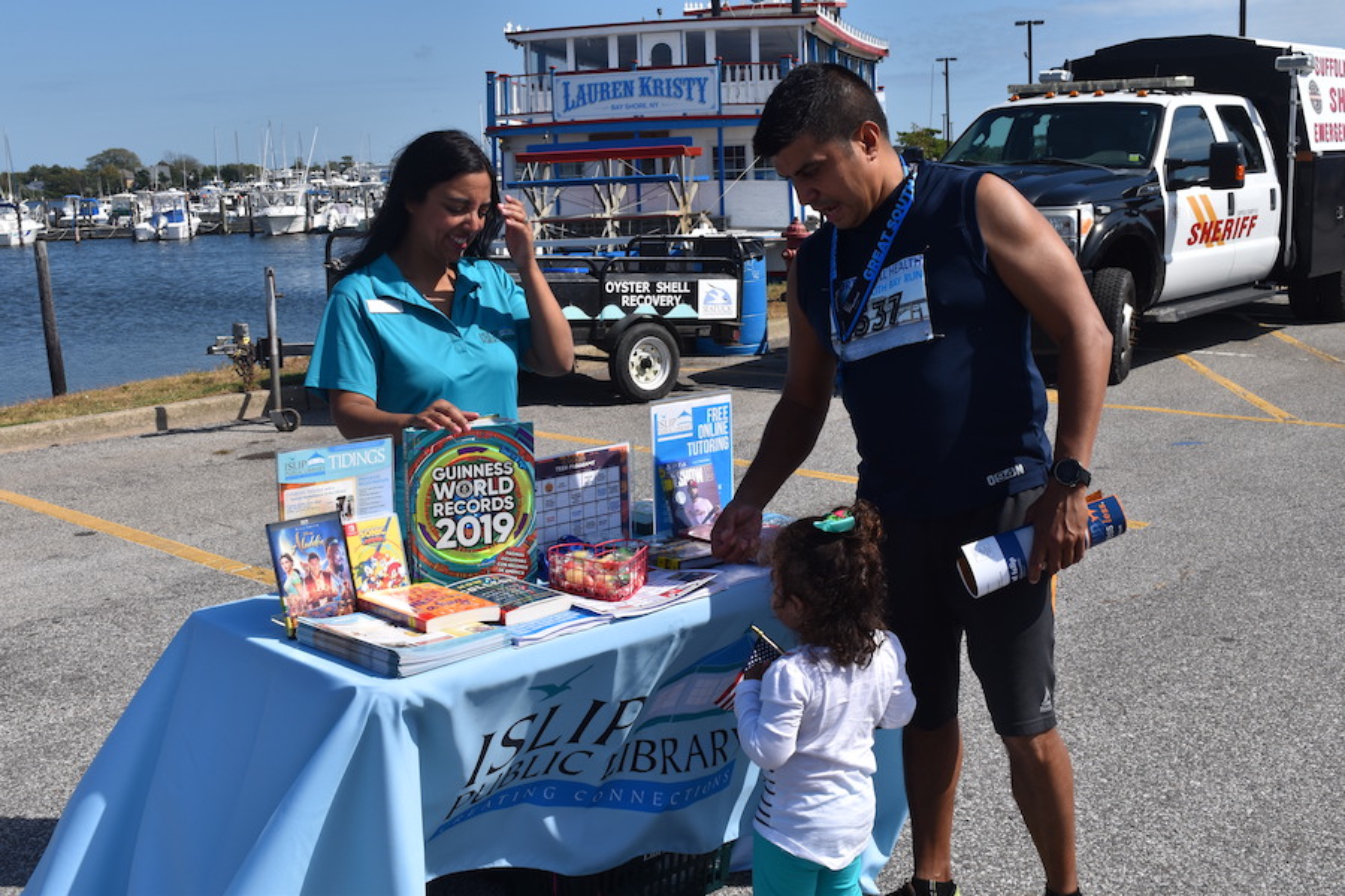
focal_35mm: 40
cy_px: 448
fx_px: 1513
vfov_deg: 33.0
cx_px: 672
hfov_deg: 47.9
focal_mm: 27
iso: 200
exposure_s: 1/500
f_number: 11
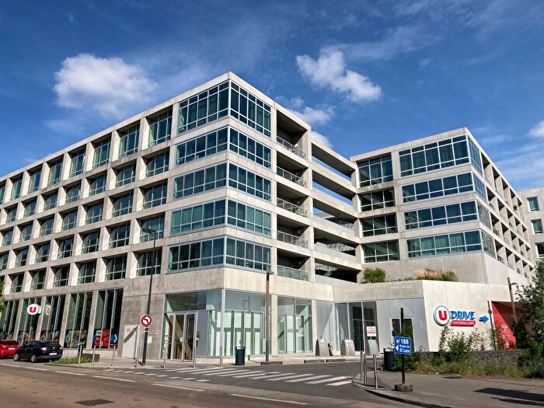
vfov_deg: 49.7
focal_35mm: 28
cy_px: 204
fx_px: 440
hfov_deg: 63.4
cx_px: 272
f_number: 1.8
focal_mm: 3.99
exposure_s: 1/3003
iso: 20
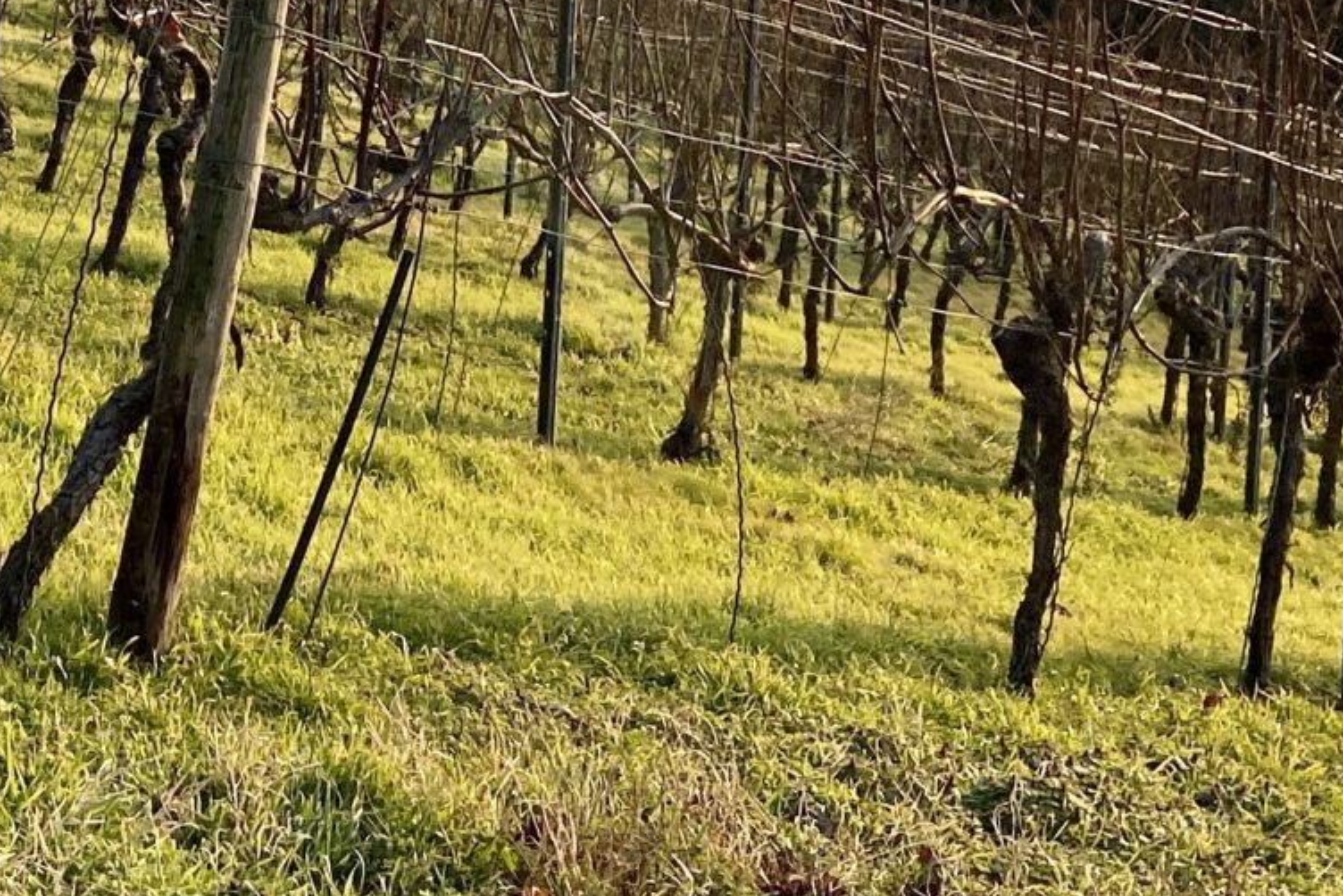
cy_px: -416
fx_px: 3433
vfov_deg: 14.0
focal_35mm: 92
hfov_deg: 21.6
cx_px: 132
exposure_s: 1/1016
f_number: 1.8
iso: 32
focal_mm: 4.25
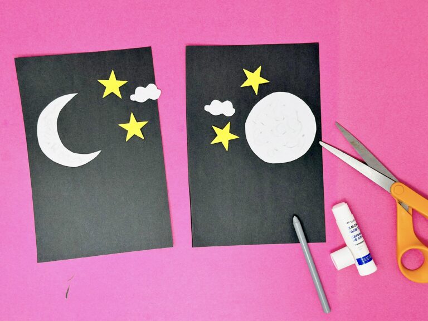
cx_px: 214
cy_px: 160
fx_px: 593
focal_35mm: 48
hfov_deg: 39.7
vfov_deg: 30.3
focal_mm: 6.86
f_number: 1.78
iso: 80
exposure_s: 1/232
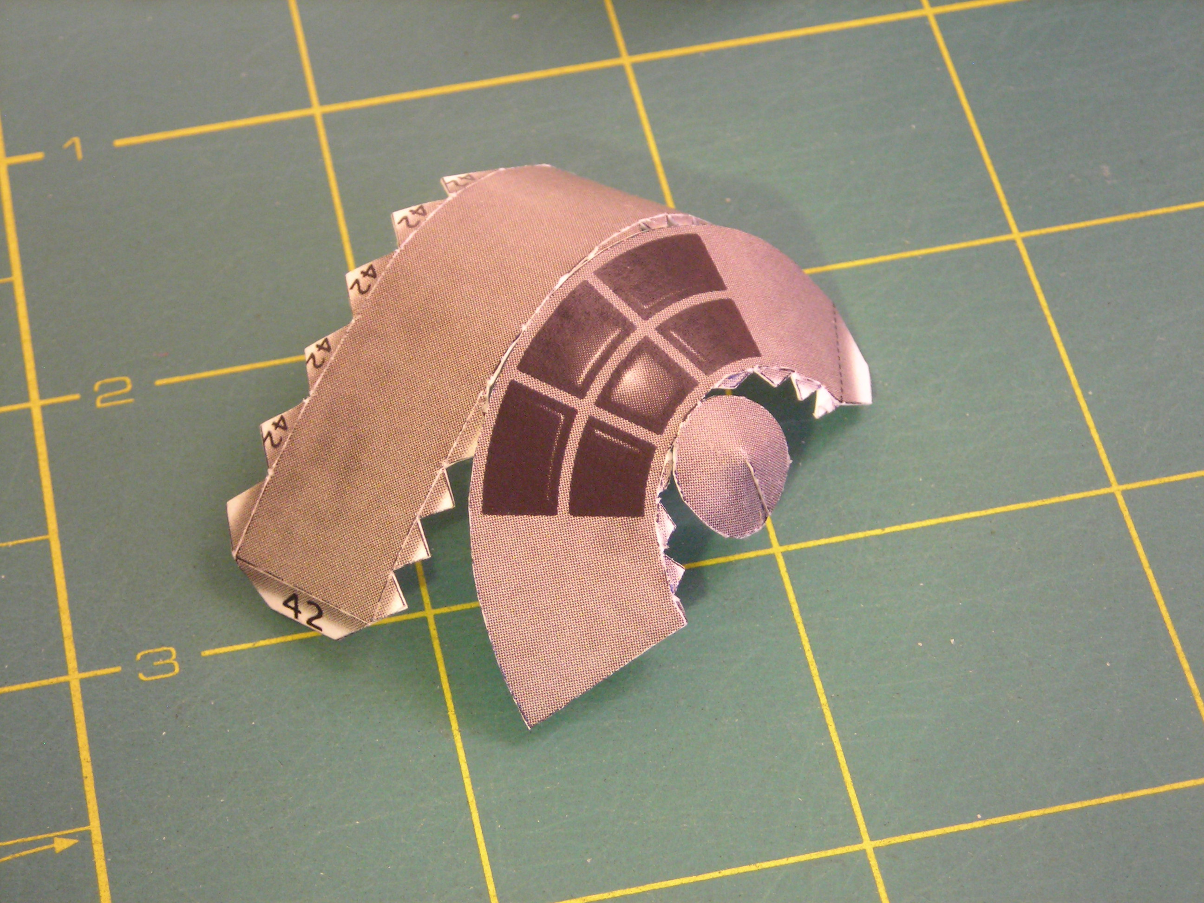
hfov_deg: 19.1
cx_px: 602
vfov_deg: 14.4
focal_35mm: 103
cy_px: 452
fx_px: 3583
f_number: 4.9
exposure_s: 1.61
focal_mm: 17
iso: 200
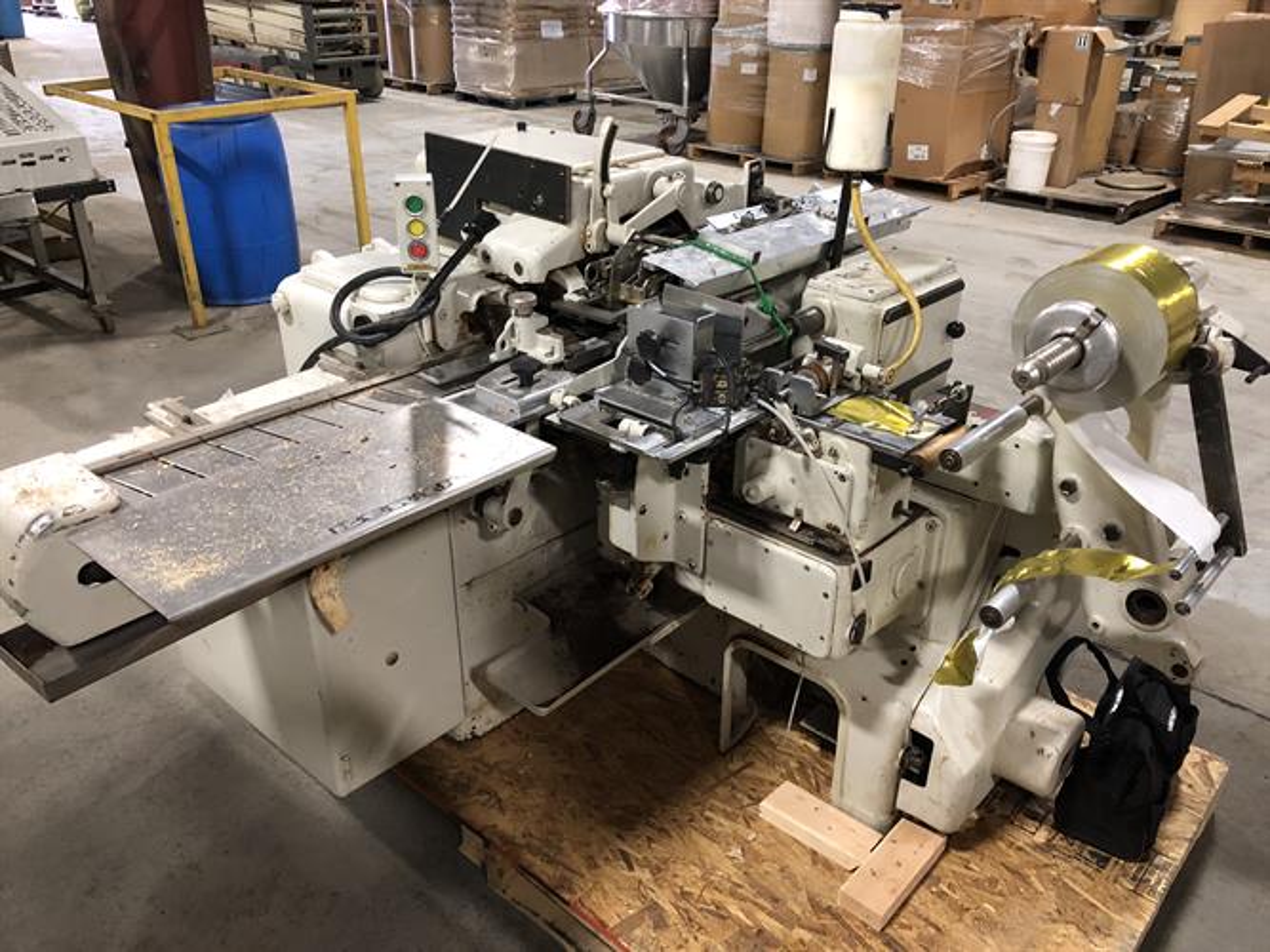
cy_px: 476
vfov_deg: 49.7
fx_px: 1027
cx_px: 635
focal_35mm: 28
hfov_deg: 63.5
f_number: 1.8
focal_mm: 4
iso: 100
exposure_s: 1/13
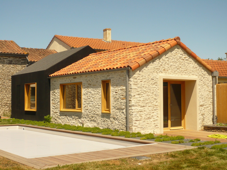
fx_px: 361
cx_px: 114
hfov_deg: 34.9
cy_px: 85
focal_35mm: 55
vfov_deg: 26.6
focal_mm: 9.1
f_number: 10
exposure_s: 1/160
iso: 100
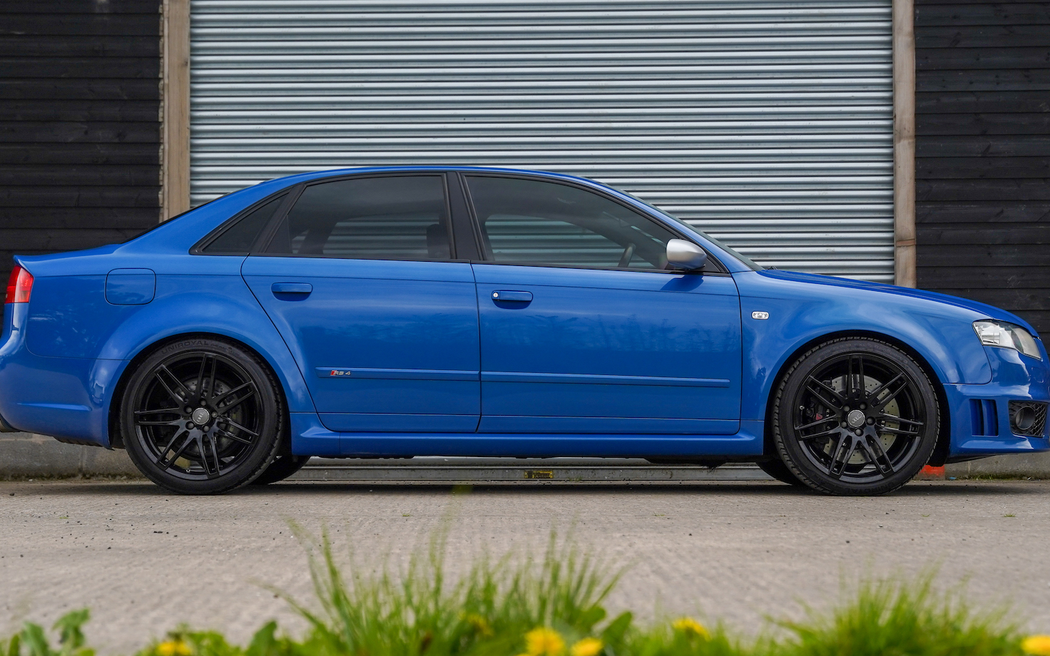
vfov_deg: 17.9
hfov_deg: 28.2
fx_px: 2088
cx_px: 525
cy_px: 309
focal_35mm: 73
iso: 320
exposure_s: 1/400
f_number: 4
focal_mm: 52.7
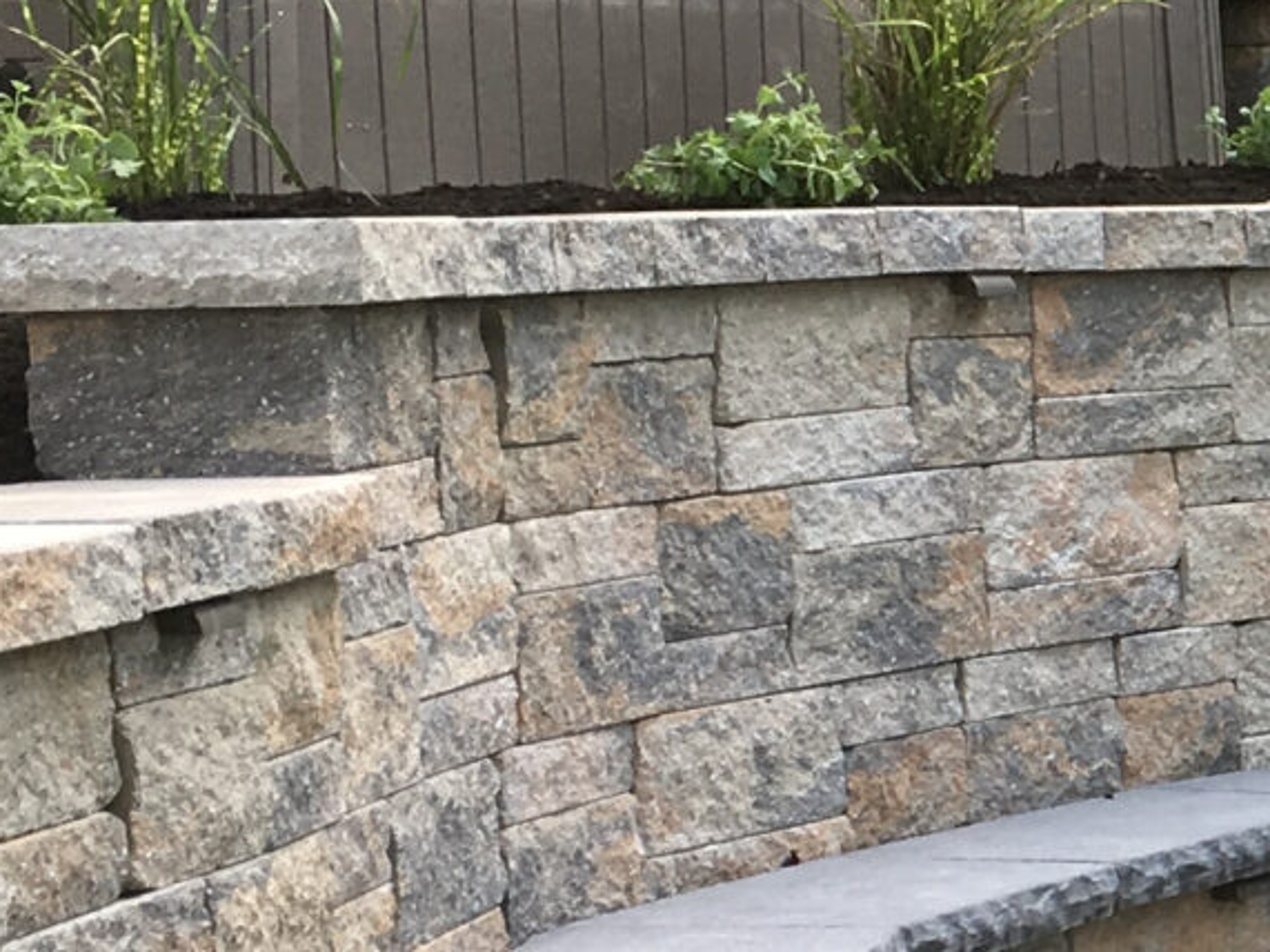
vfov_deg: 11.4
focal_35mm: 130
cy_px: 649
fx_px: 4768
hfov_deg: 13.5
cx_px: 2338
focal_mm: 4.15
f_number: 2.2
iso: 25
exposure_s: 1/180
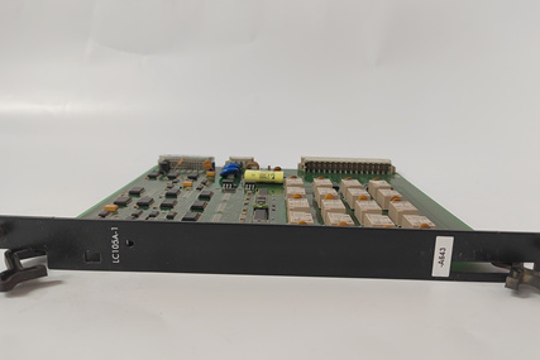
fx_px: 420
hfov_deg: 65.4
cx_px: 281
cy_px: 167
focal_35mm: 28
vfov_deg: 46.4
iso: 2275
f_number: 1.9
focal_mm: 5.52
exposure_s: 1/100
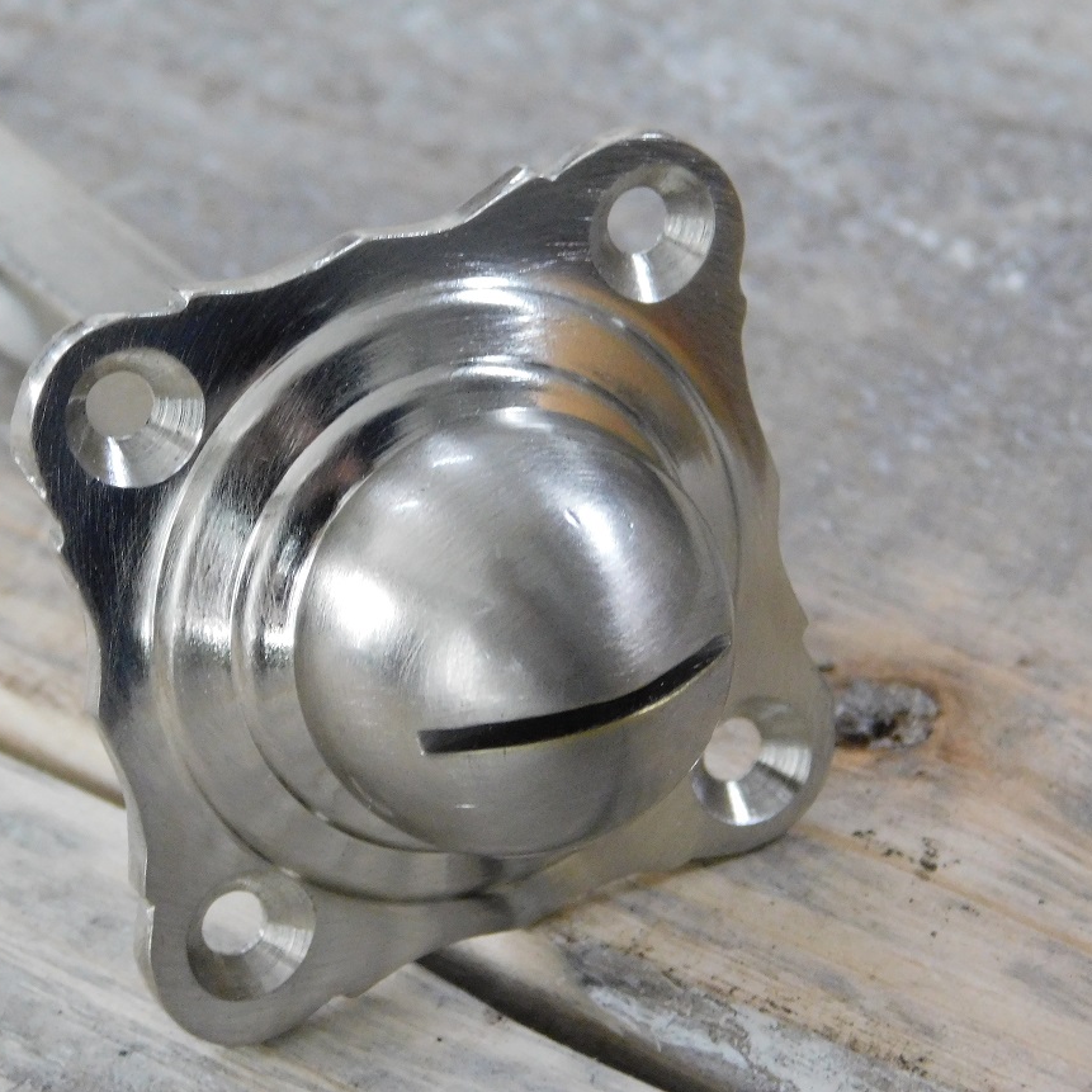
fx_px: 7174
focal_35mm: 201
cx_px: 488
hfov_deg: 8.7
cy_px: 547
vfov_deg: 8.7
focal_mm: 30.1
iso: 800
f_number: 5.3
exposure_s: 1/30
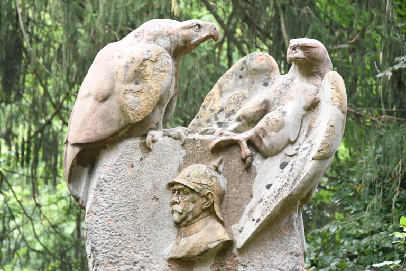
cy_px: 136
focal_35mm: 225
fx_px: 2537
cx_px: 203
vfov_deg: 6.1
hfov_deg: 9.1
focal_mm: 150
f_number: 5.6
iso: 2800
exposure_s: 1/250
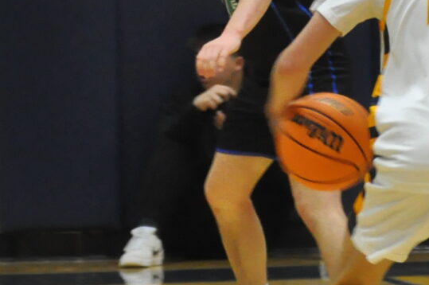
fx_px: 8474
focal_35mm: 712
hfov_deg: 2.9
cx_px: 624
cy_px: 89
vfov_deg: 1.9
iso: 1600
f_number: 4.5
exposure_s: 1/100
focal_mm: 100
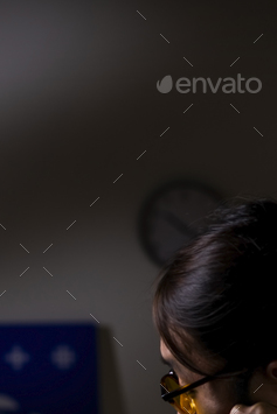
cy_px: 426
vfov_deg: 9.6
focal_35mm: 212
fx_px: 2444
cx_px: 30
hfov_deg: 6.5
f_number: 4
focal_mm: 85
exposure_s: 1/60
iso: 200
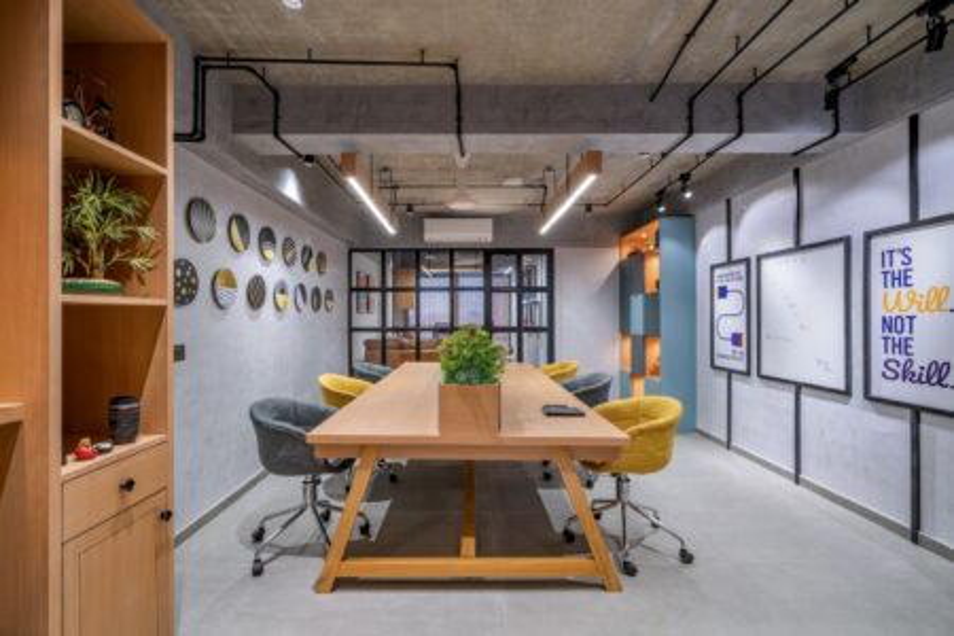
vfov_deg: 73.7
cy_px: 318
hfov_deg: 96.7
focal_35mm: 16
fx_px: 424
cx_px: 477
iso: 100
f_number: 9
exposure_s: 1/2
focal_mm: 16
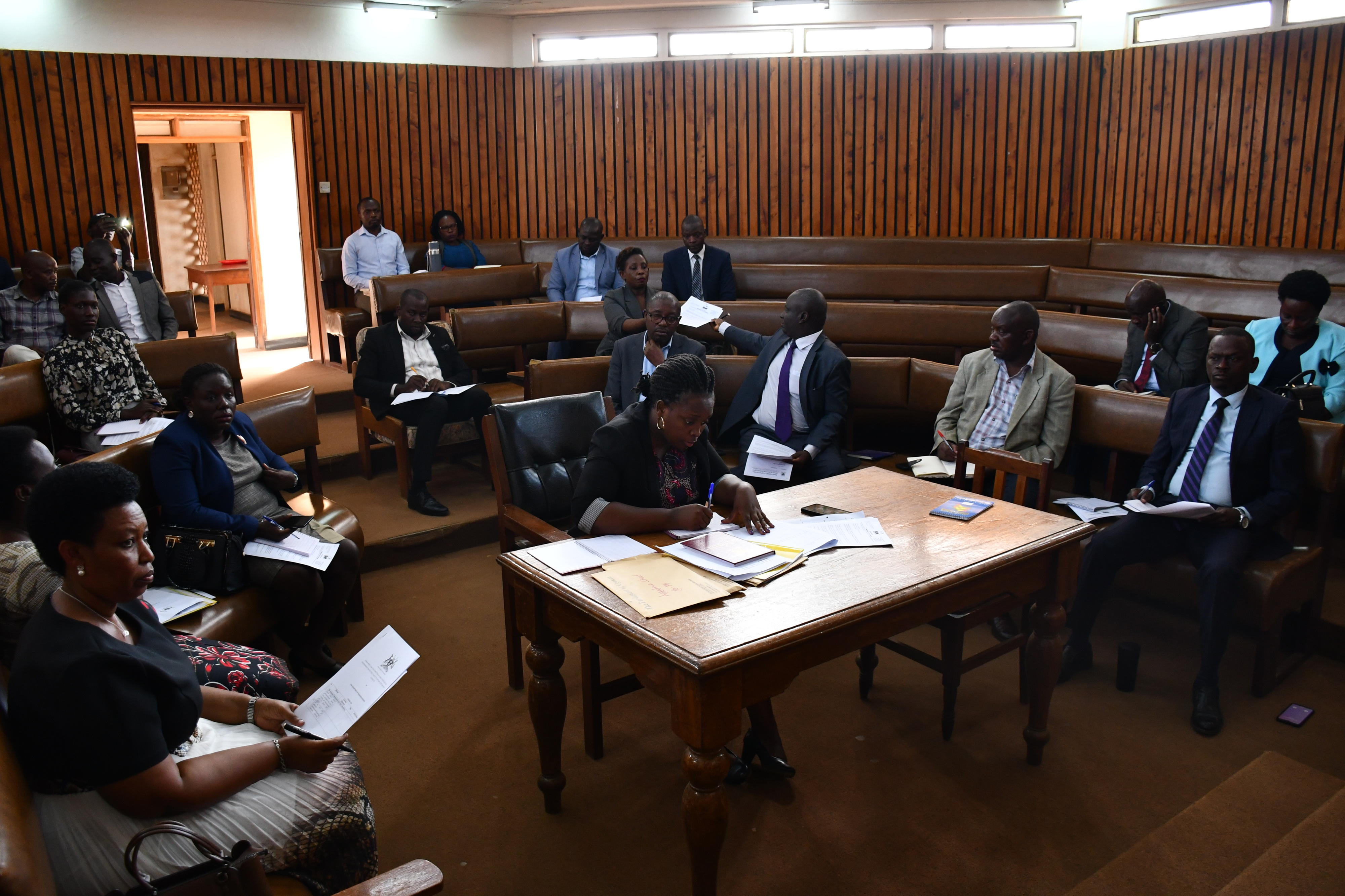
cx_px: 672
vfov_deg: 47.9
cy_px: 448
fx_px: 1009
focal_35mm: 27
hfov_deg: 67.4
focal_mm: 18
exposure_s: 1/125
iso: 1400
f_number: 3.5
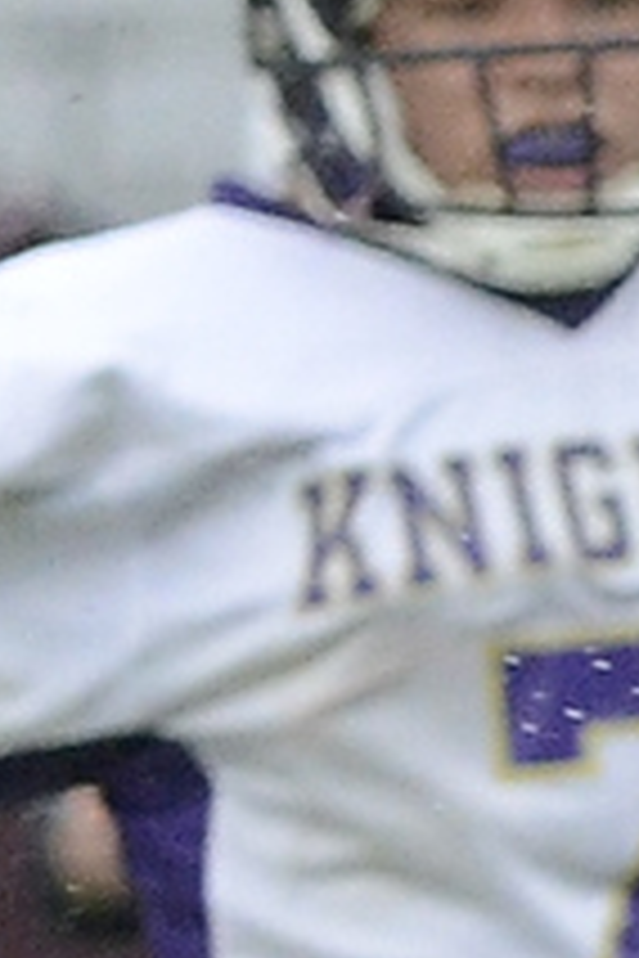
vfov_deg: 1.1
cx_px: 3537
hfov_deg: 0.7
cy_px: 1729
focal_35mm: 1834
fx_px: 48826
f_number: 2.8
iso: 1600
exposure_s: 1/1600
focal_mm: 130
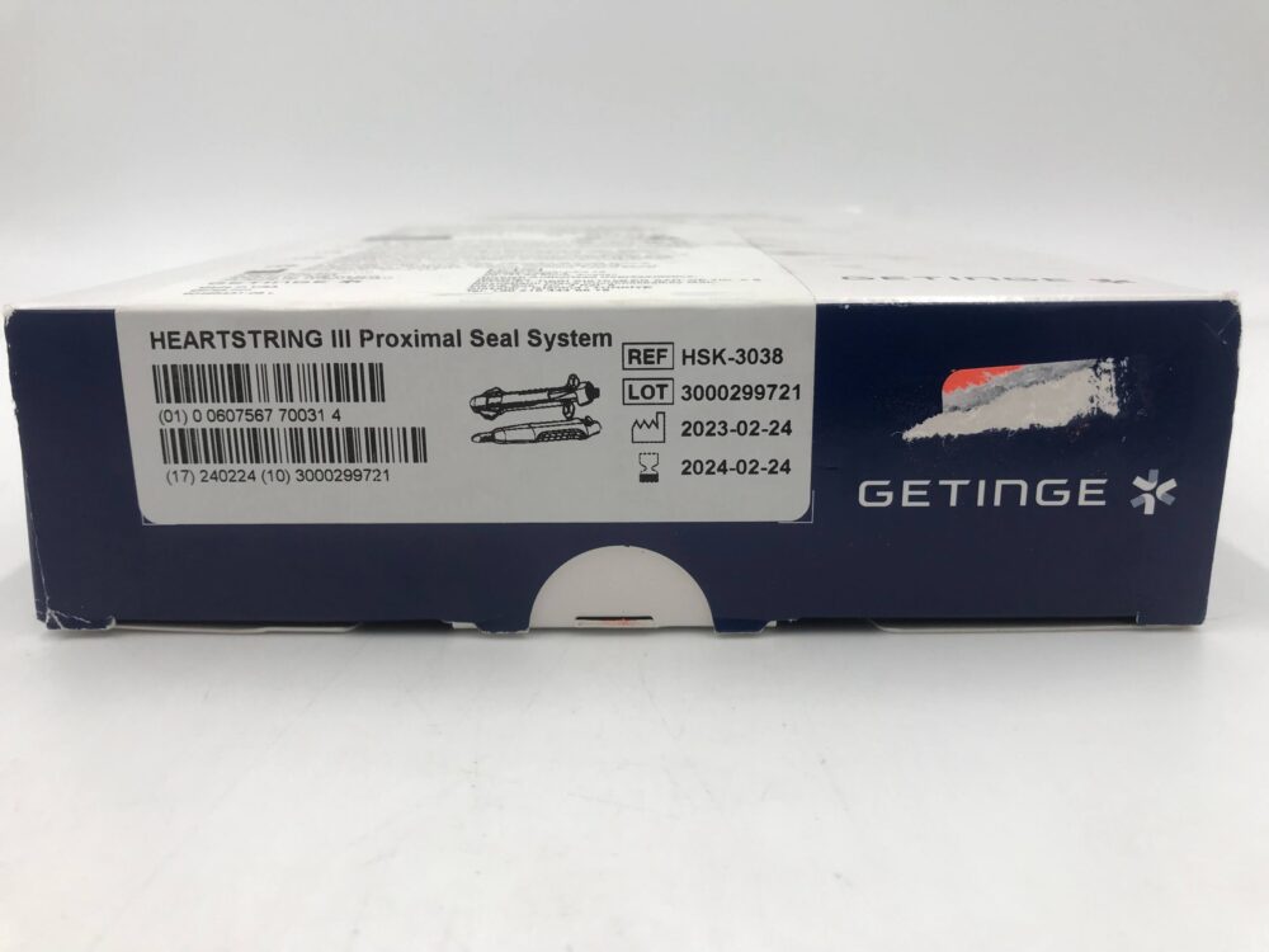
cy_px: 476
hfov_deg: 63.4
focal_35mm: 28
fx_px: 1026
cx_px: 634
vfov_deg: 49.7
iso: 20
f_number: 1.8
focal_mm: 3.99
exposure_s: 1/120
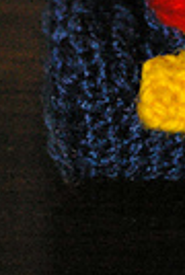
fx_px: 2139
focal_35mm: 279
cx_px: 231
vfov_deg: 7.2
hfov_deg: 4.9
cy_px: -224
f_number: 5.6
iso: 3200
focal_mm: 50
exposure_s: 1/60
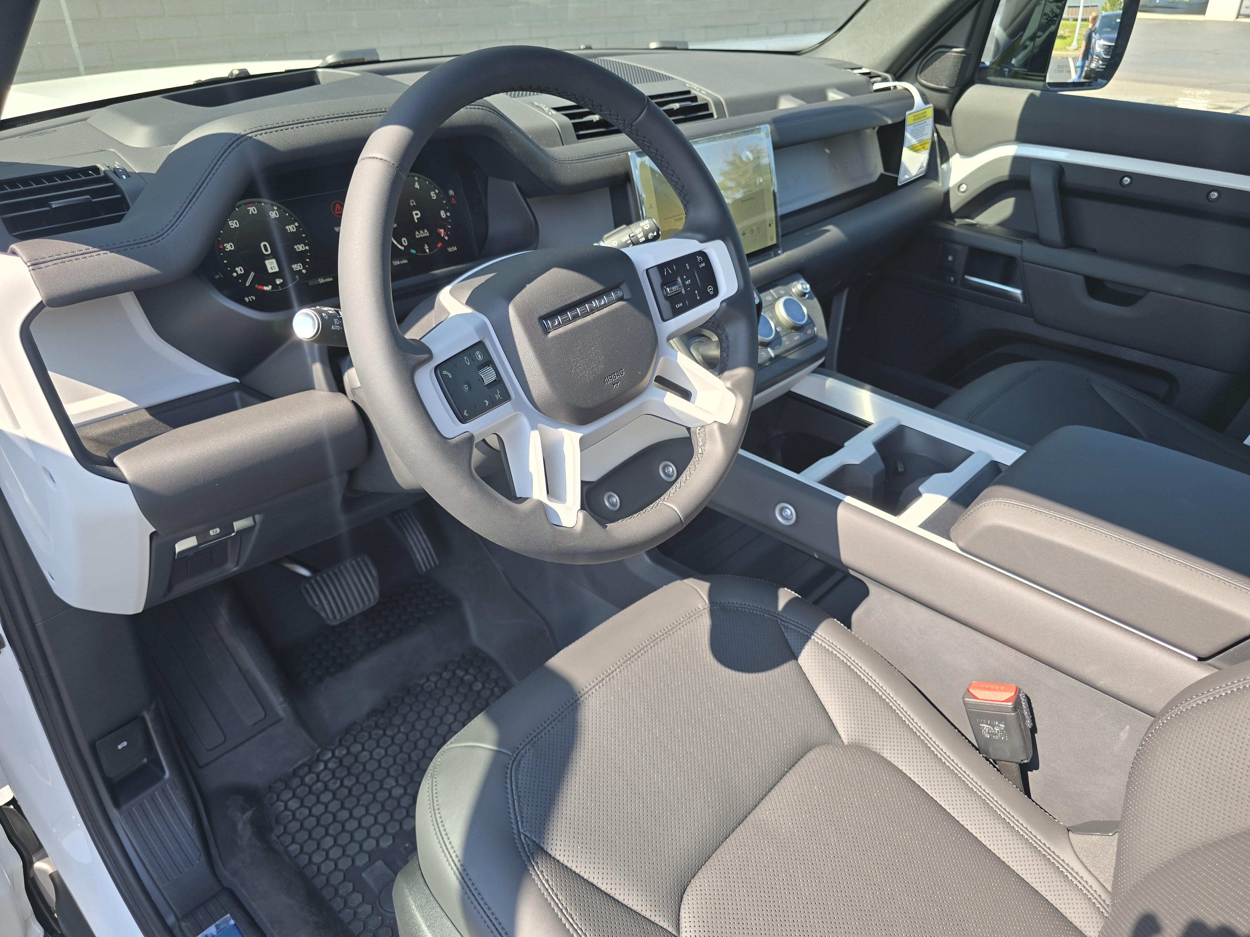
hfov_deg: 73.9
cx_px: 625
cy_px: 468
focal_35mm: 23
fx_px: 831
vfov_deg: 58.9
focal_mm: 6.3
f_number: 1.7
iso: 16
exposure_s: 1/180
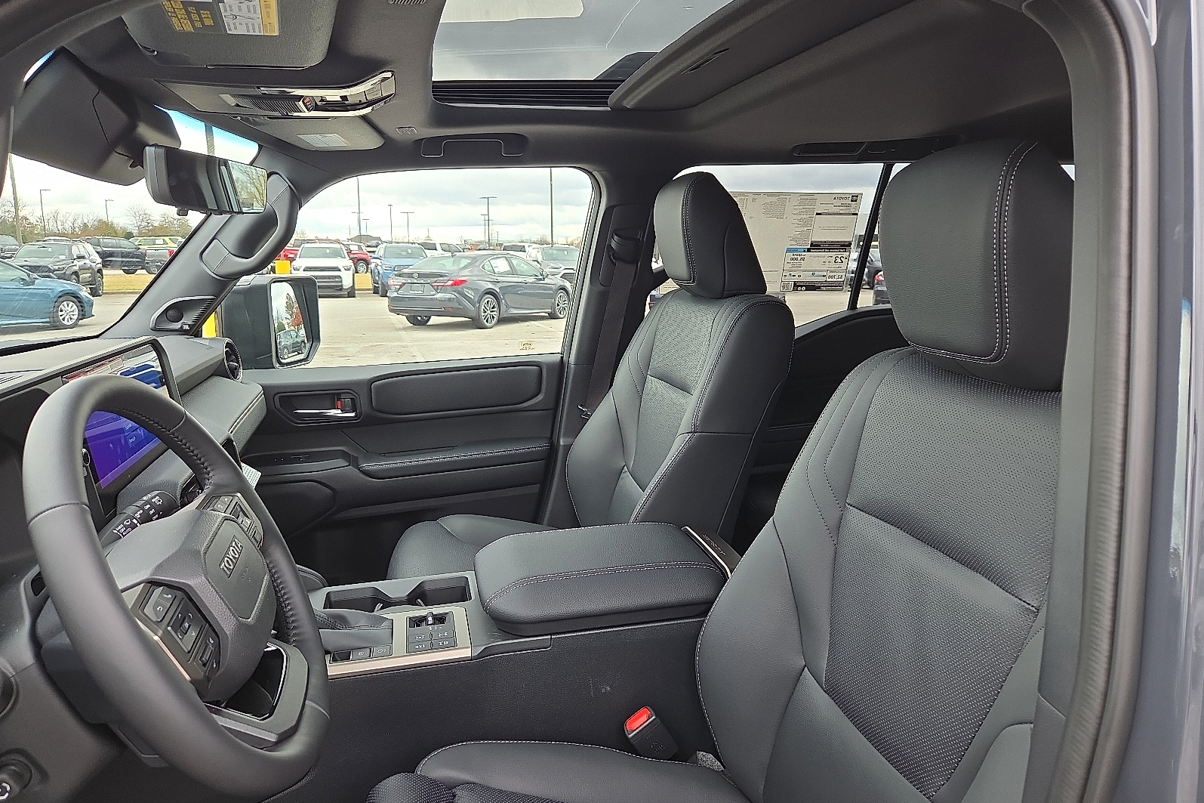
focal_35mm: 24
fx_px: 803
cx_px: 603
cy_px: 385
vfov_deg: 53.1
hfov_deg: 73.7
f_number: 1.8
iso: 42
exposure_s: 1/59.2
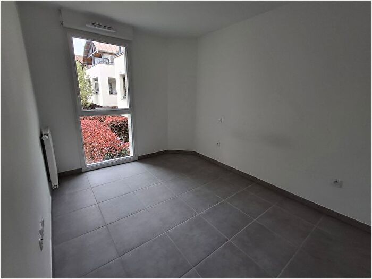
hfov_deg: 94.5
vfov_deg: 78.1
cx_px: 186
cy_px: 140
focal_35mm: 16
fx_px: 172
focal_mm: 1.64
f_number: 2.2
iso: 40
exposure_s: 1/100
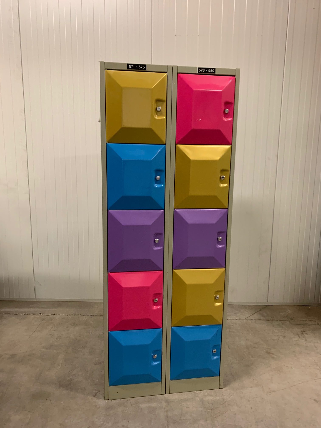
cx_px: 160
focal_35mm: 26
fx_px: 321
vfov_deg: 67.3
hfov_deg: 53.1
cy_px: 214
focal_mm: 4.25
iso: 160
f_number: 1.8
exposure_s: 1/50
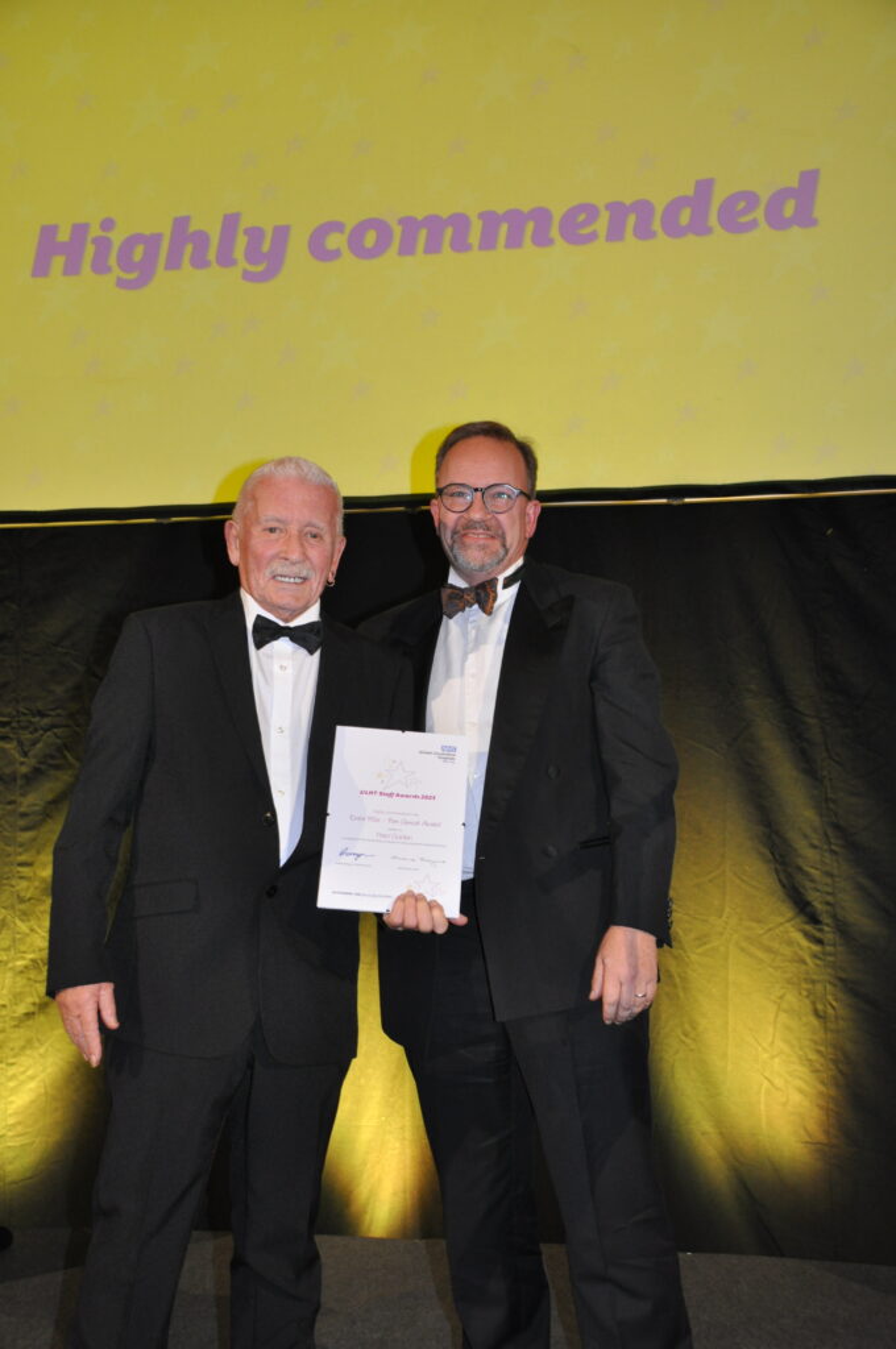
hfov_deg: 34.1
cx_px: 448
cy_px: 674
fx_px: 1460
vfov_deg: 49.6
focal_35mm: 39
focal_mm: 26
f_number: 3.8
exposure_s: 1/60
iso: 800
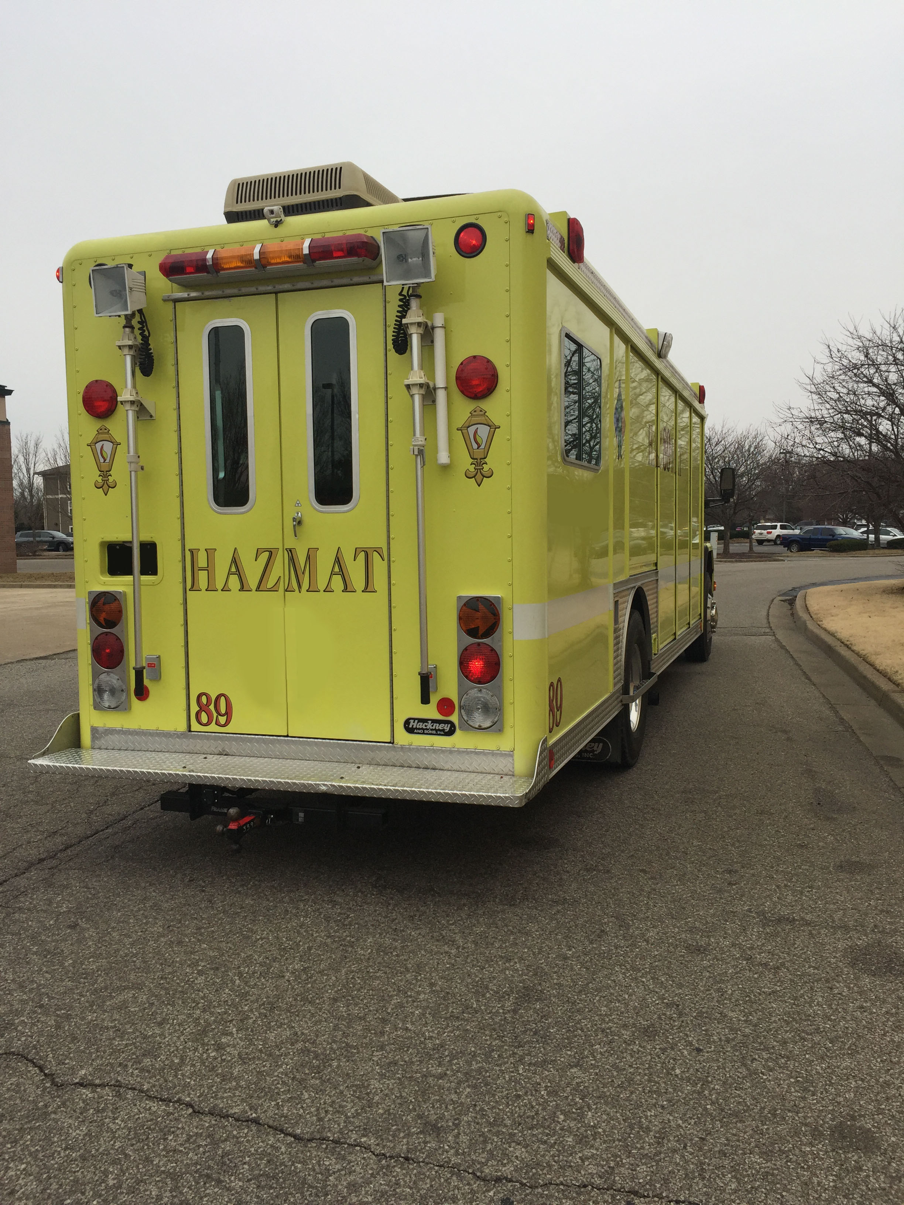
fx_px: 1010
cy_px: 602
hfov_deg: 48.2
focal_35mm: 29
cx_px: 452
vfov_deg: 61.7
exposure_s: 1/494
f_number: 2.2
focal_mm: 4.15
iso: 32
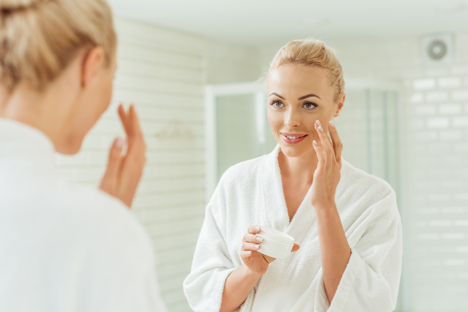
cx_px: 234
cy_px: 156
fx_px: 1105
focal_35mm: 85
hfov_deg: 23.9
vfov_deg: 16.1
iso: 160
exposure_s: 1/160
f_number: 3.5
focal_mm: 85
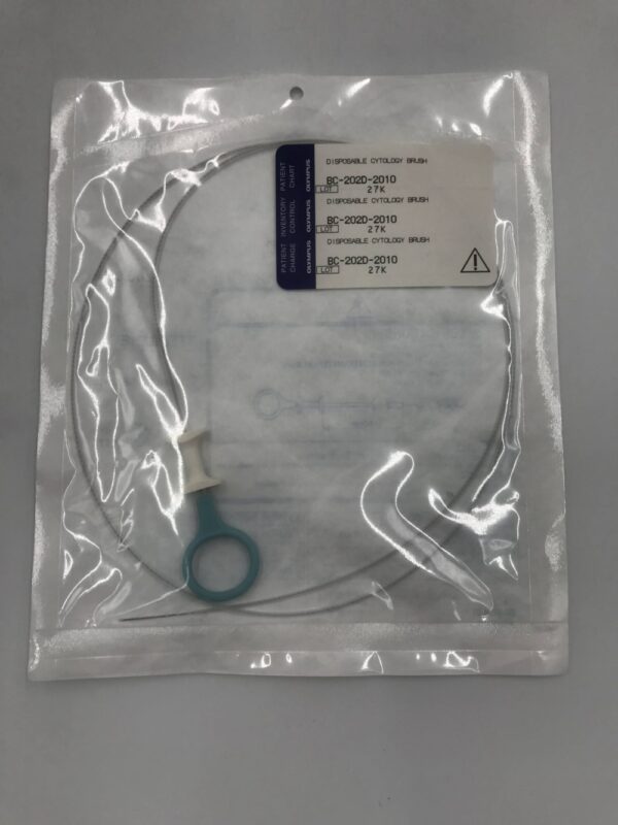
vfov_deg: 63.4
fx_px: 667
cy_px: 412
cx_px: 309
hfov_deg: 49.7
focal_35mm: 28
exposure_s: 1/264
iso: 20
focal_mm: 3.99
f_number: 1.8
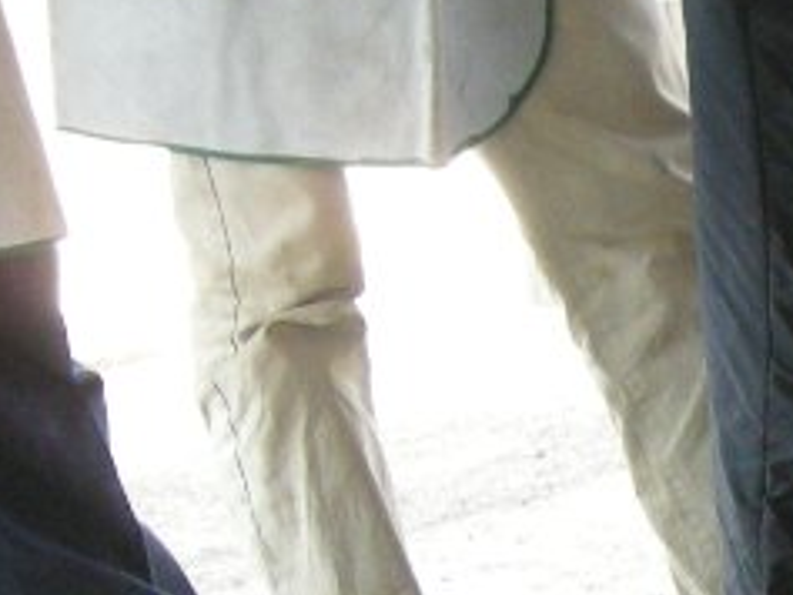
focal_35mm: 151
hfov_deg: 12.1
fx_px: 3461
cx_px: 1379
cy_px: 705
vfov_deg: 9.7
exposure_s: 1/60
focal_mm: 5.7
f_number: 2.8
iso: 202
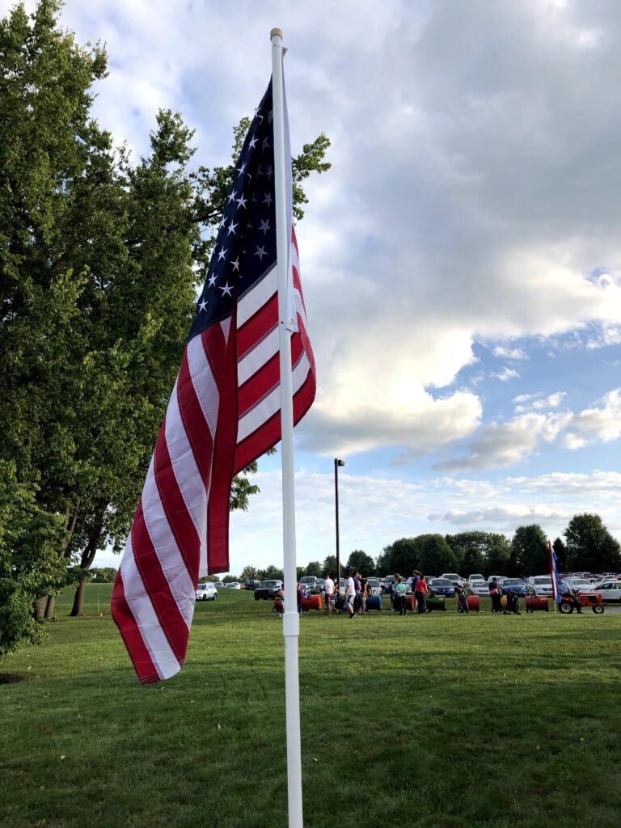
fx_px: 670
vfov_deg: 63.4
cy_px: 414
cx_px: 310
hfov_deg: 49.7
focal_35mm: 28
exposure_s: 1/1215
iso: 20
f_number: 1.8
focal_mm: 3.99
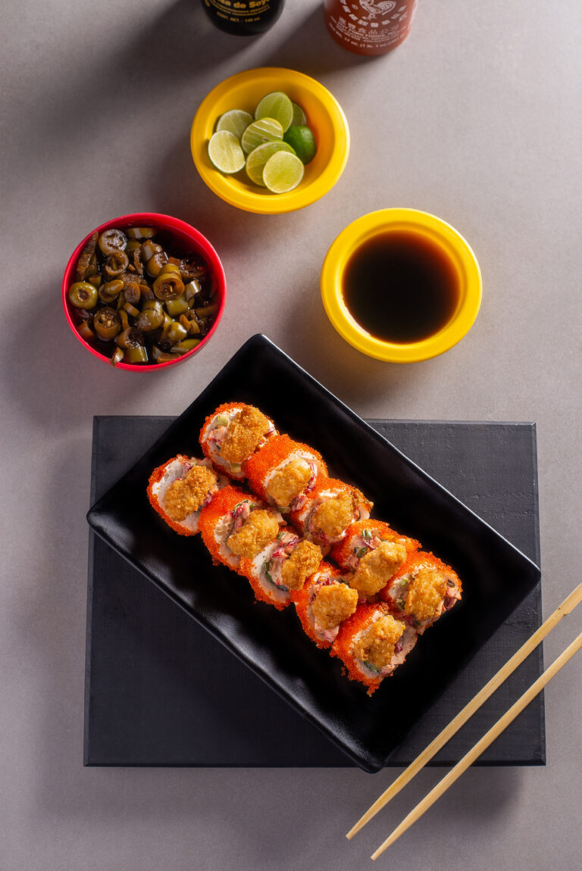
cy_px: 436
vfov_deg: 39.6
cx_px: 291
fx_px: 1211
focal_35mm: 50
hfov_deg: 27.0
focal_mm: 50
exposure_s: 1/200
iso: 200
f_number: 7.1
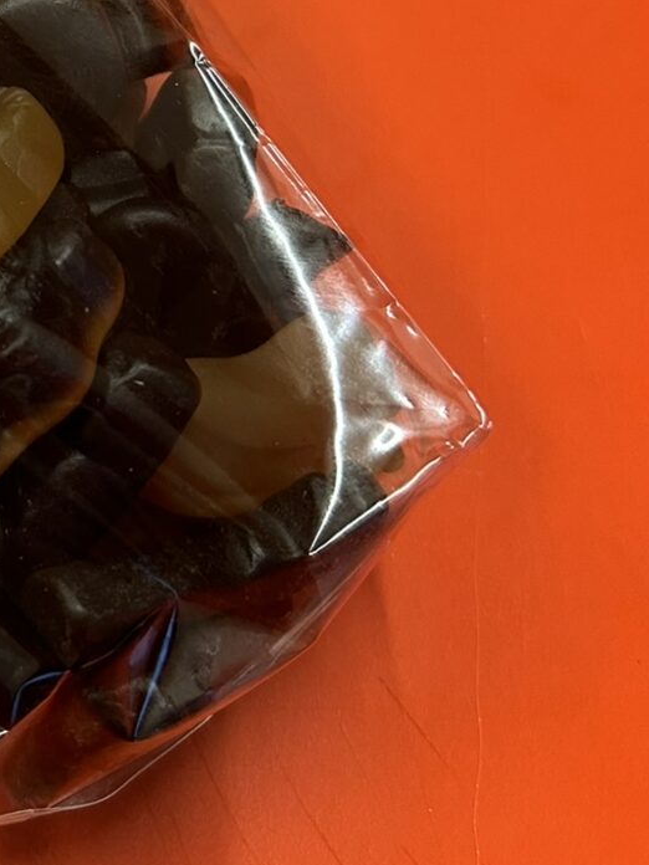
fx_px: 1700
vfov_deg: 27.1
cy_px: 17
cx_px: -193
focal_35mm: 68
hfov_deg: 19.9
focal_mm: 5.7
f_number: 1.5
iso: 200
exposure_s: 1/50
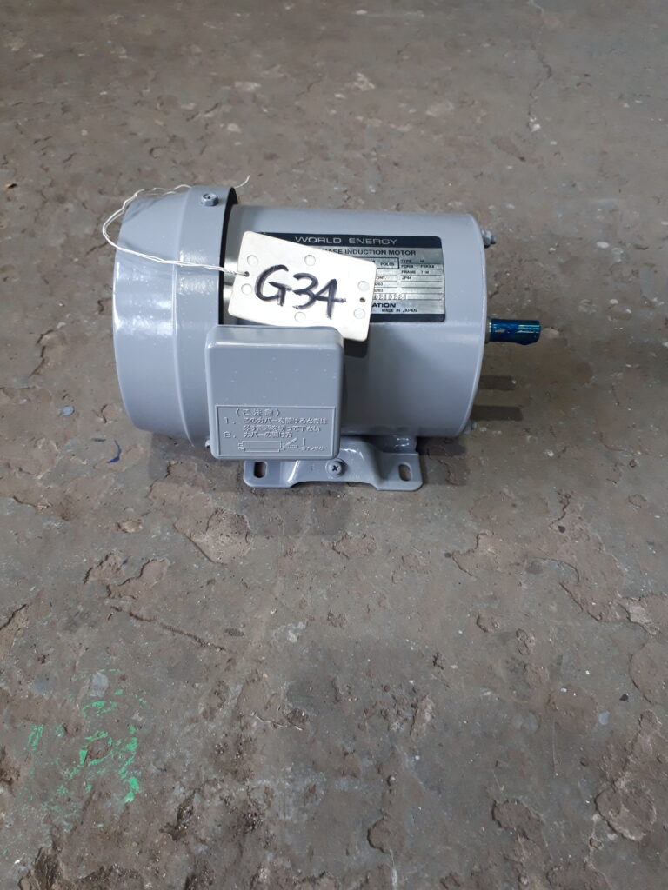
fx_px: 695
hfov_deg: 51.4
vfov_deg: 65.3
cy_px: 445
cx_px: 334
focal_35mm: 27
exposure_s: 1/33
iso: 160
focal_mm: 3.6
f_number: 1.9
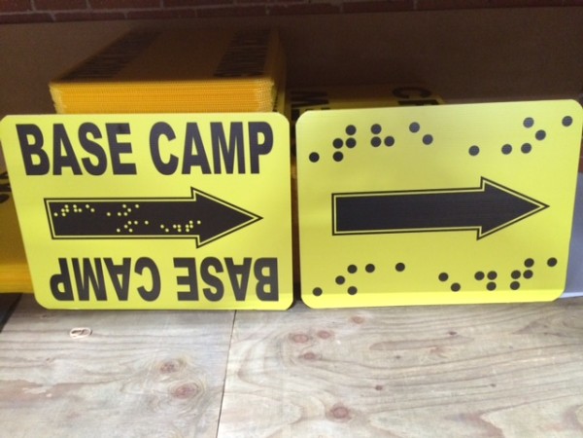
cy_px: 219
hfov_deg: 61.7
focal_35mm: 29
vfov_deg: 48.2
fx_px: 488
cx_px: 292
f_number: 2.2
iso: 320
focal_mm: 4.15
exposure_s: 1/30
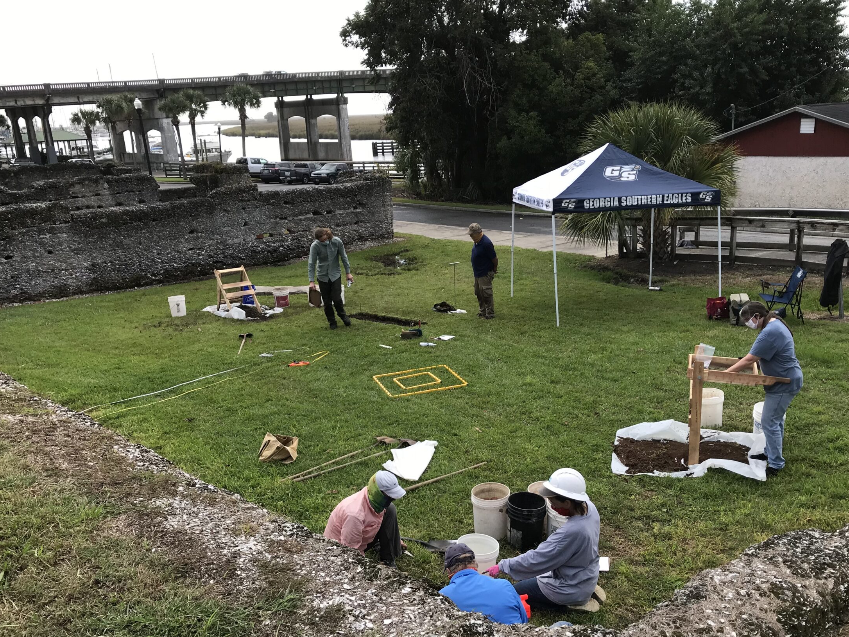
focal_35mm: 33
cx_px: 484
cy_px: 351
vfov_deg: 42.9
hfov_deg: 55.2
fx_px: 809
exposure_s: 1/694
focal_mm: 3.99
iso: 20
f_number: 1.8
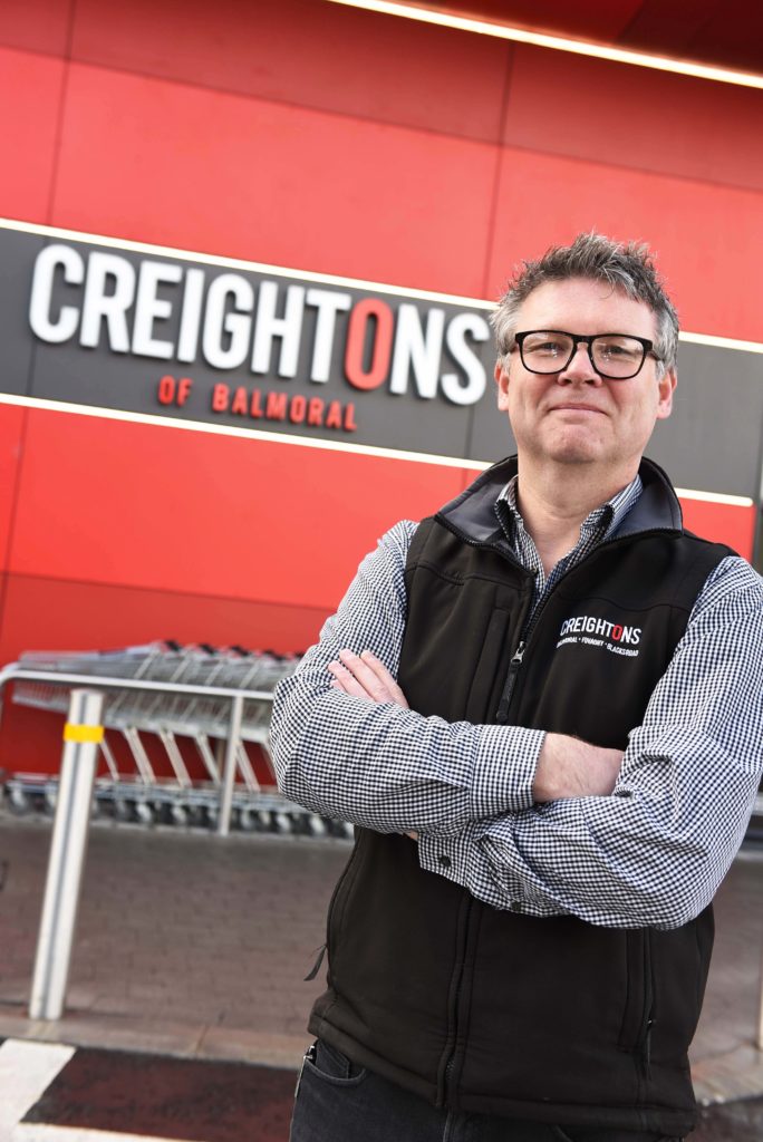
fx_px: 1397
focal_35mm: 44
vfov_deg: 44.5
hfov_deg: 30.6
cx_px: 382
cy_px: 571
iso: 160
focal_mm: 44
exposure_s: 1/160
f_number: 5
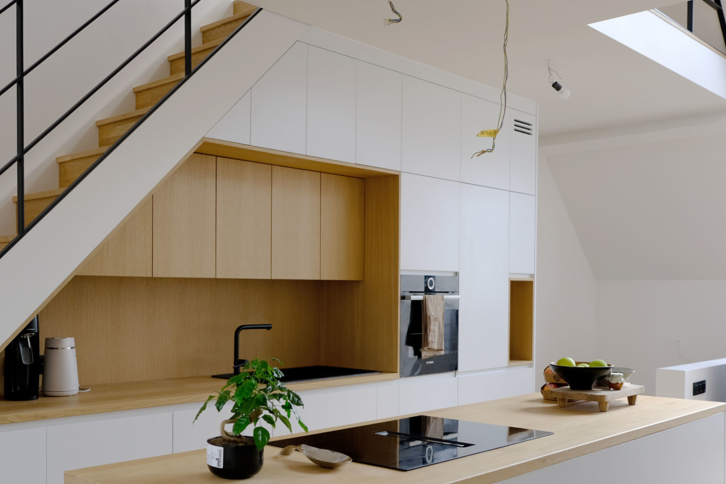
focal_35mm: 39
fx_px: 786
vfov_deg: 34.1
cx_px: 287
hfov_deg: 49.2
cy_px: 292
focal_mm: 18
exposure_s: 1/85
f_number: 3.2
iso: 160
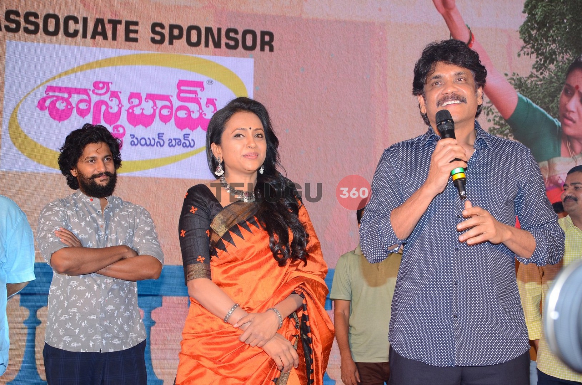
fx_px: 847
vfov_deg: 25.6
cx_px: 291
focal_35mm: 52
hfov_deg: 37.9
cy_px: 192
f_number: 6.3
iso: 500
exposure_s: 1/125
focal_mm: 35
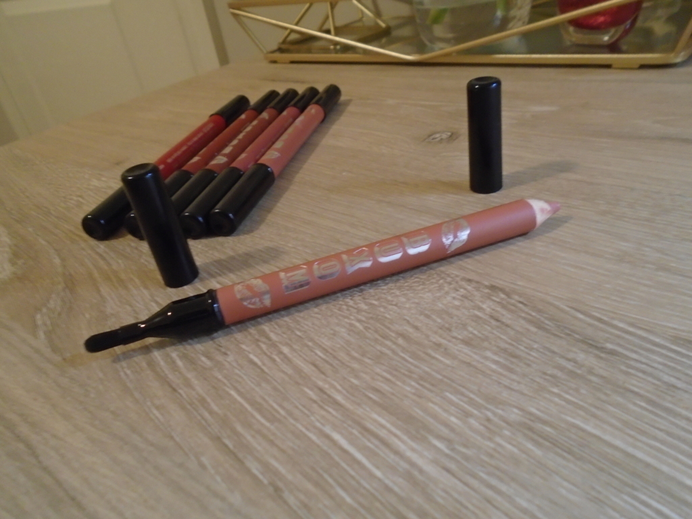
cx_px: 346
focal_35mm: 26
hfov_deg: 67.3
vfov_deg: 53.1
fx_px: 520
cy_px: 260
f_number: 3.2
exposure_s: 1/8
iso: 400
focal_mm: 4.6
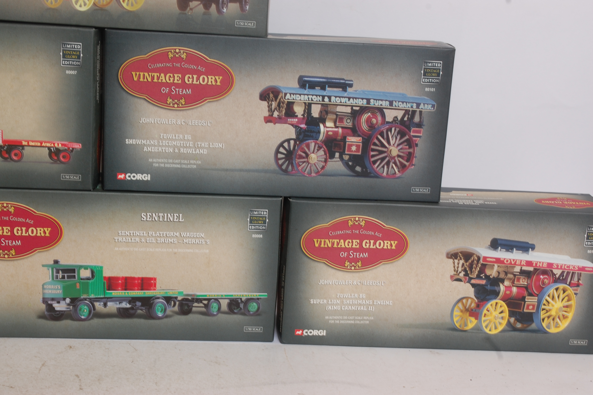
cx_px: 296
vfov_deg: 23.7
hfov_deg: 35.1
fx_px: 938
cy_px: 198
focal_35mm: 57
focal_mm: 38
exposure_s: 1/60
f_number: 9
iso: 200
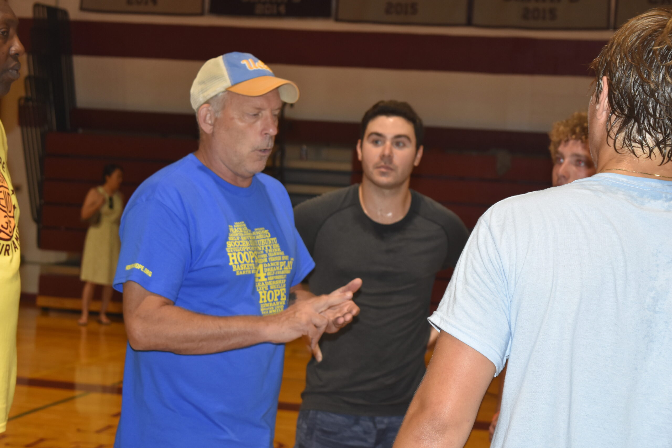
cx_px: 336
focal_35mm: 75
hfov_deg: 27.0
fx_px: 1400
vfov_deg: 18.2
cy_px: 224
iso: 800
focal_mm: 50
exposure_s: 1/60
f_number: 5.6
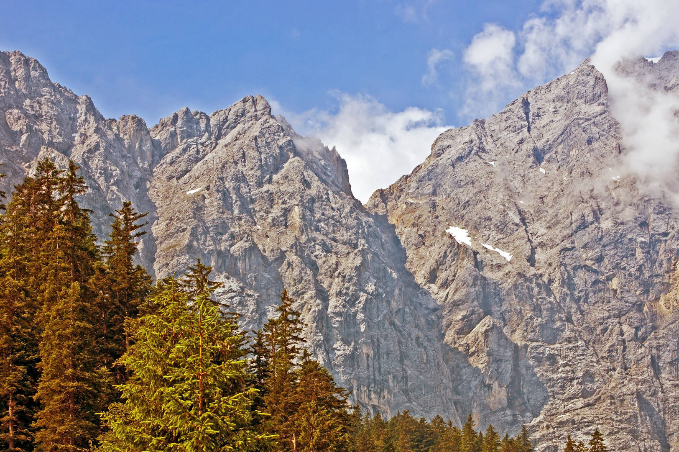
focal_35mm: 82
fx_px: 1555
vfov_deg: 16.5
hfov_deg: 24.6
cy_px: 226
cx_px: 340
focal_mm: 55
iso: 200
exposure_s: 1/400
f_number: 10
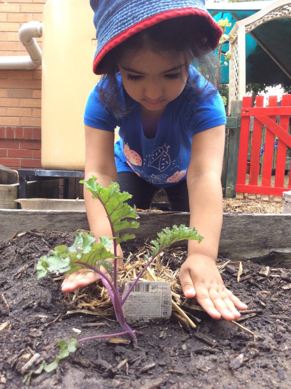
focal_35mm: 32
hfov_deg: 44.1
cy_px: 194
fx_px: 360
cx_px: 146
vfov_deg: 56.9
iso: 32
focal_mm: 3.3
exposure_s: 1/146
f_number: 2.4
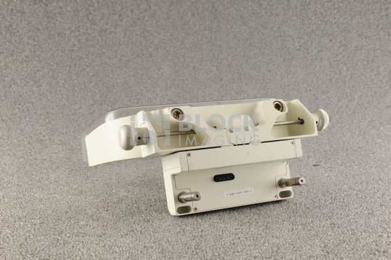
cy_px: 130
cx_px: 196
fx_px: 543
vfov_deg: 26.9
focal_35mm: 50
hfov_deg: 39.6
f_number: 13
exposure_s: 1/160
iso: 1600
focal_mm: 50
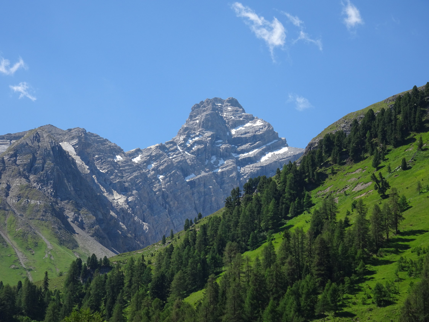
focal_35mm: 102
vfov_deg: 14.5
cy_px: 161
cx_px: 214
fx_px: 1264
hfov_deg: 19.3
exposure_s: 1/320
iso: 80
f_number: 5
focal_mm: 17.49
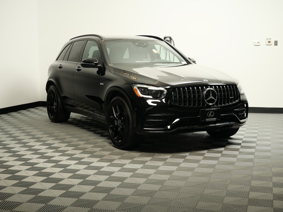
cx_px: 142
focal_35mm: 50
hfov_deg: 38.2
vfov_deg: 29.1
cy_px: 106
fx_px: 409
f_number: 4.5
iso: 200
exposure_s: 1/200
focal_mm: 25
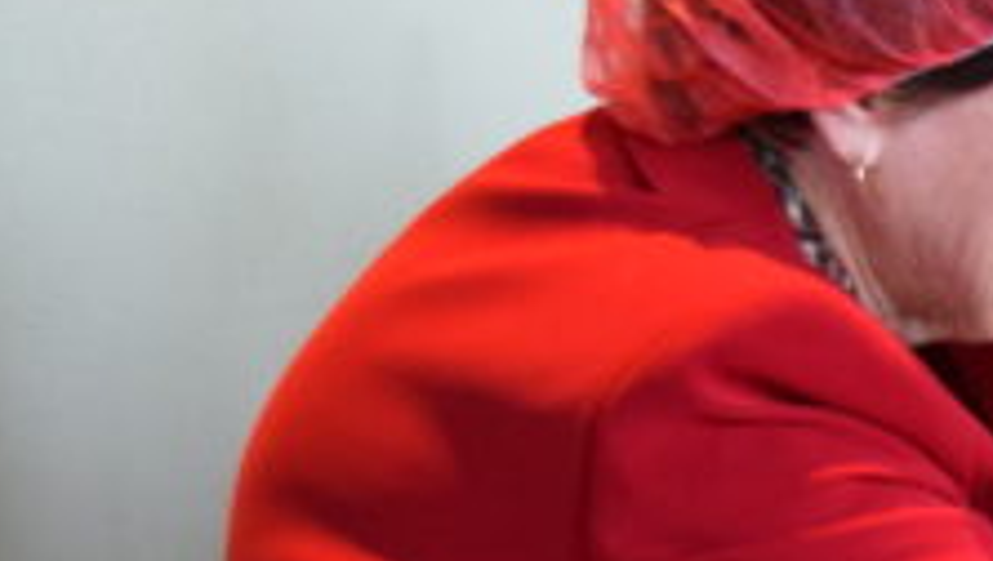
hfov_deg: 11.1
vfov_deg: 7.0
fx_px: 4560
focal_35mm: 173
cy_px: 746
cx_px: 2093
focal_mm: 24
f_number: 4
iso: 800
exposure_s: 1/60
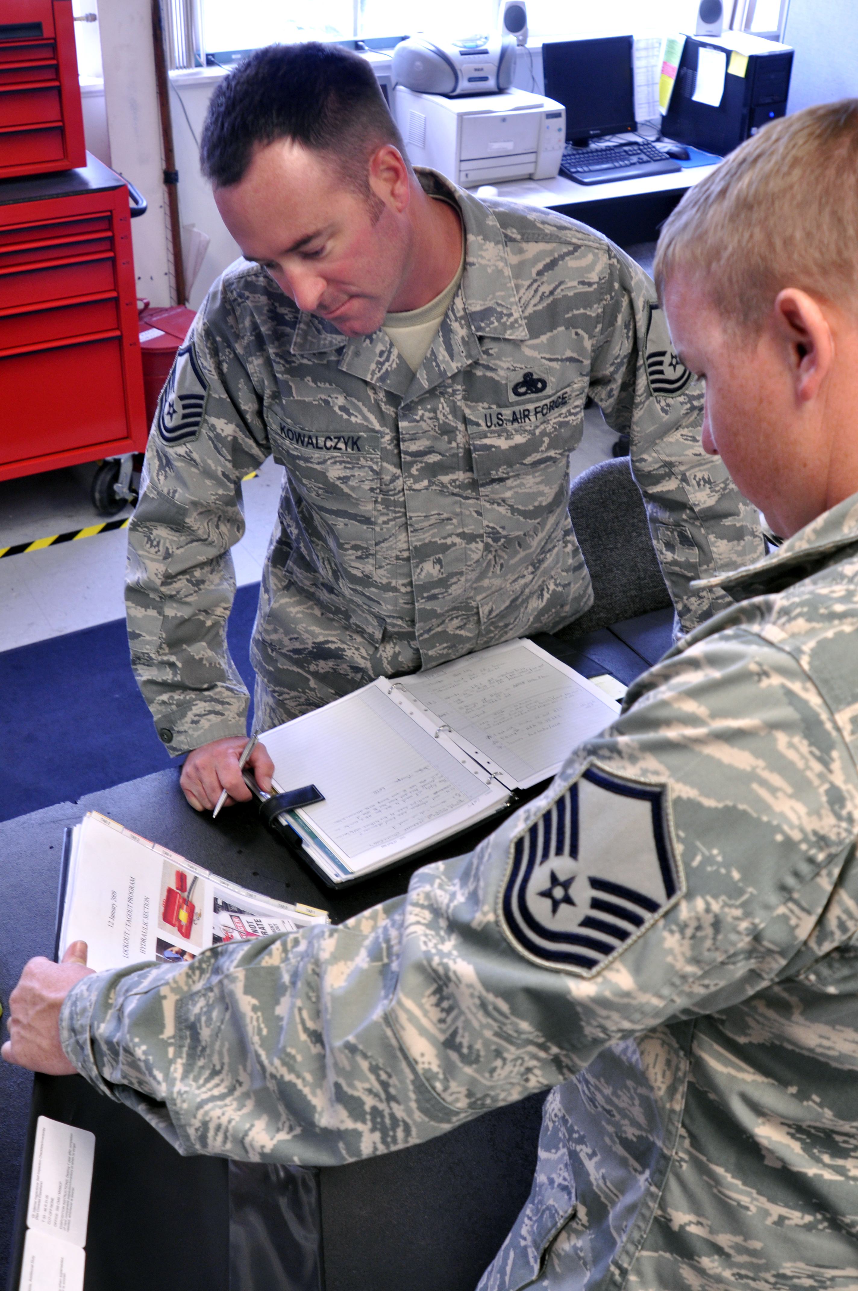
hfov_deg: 36.8
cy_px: 646
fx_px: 1290
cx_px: 429
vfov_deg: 53.2
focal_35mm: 36
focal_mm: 24
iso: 400
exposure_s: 1/15
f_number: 5.6
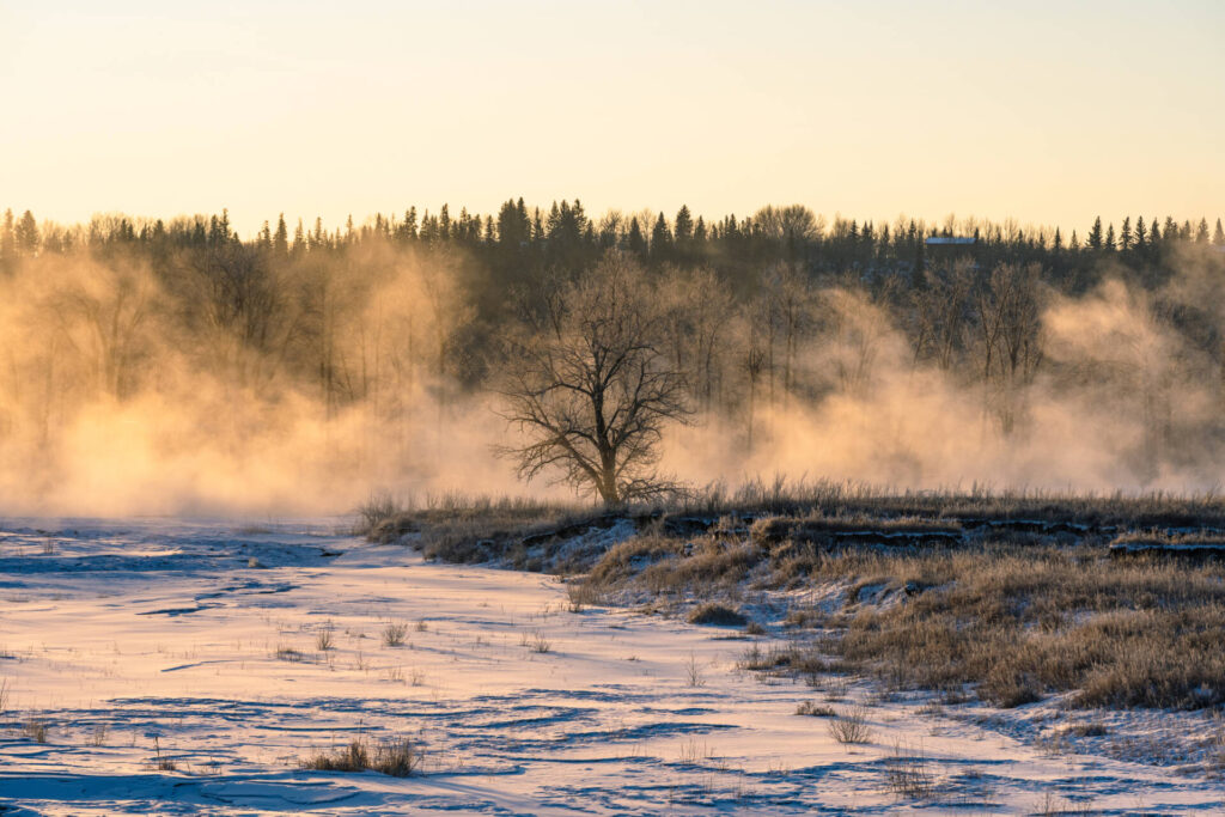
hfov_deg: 16.0
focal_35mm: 128
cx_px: 612
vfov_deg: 10.7
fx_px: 4356
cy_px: 408
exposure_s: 1/1250
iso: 800
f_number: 7.1
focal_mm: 128
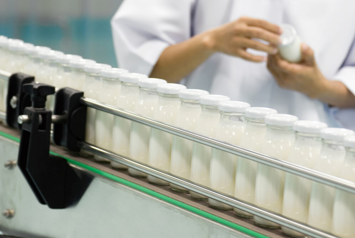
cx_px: 182
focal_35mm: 139
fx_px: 1372
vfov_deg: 9.9
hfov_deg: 14.7
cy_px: 116
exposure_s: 1/45
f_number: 5.6
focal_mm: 90
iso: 640
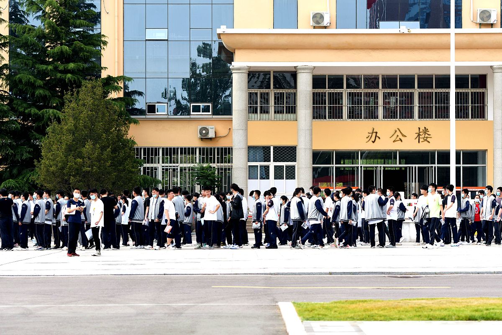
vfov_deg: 9.3
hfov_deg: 14.0
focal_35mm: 147
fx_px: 2050
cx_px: 251
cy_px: 168
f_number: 4.5
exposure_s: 1/500
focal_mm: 98
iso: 100
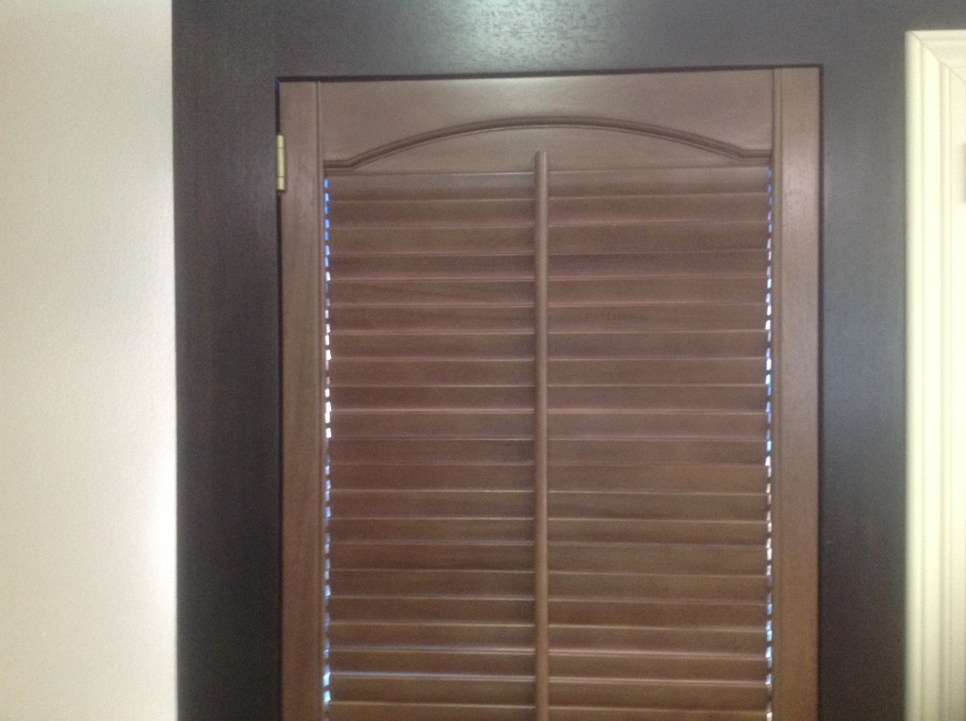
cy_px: 360
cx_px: 483
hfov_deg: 52.7
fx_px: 975
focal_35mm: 35
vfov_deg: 40.6
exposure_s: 1/15
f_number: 2.4
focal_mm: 4.28
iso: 250
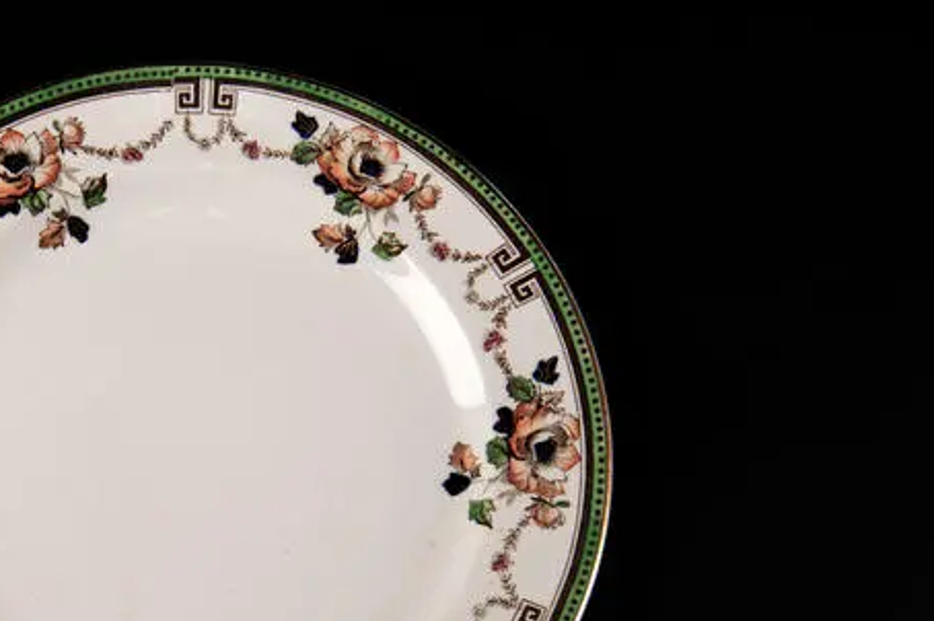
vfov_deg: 20.1
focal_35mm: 67
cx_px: 187
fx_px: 1737
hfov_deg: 29.4
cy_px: 466
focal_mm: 38
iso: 100
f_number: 8
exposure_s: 1/125
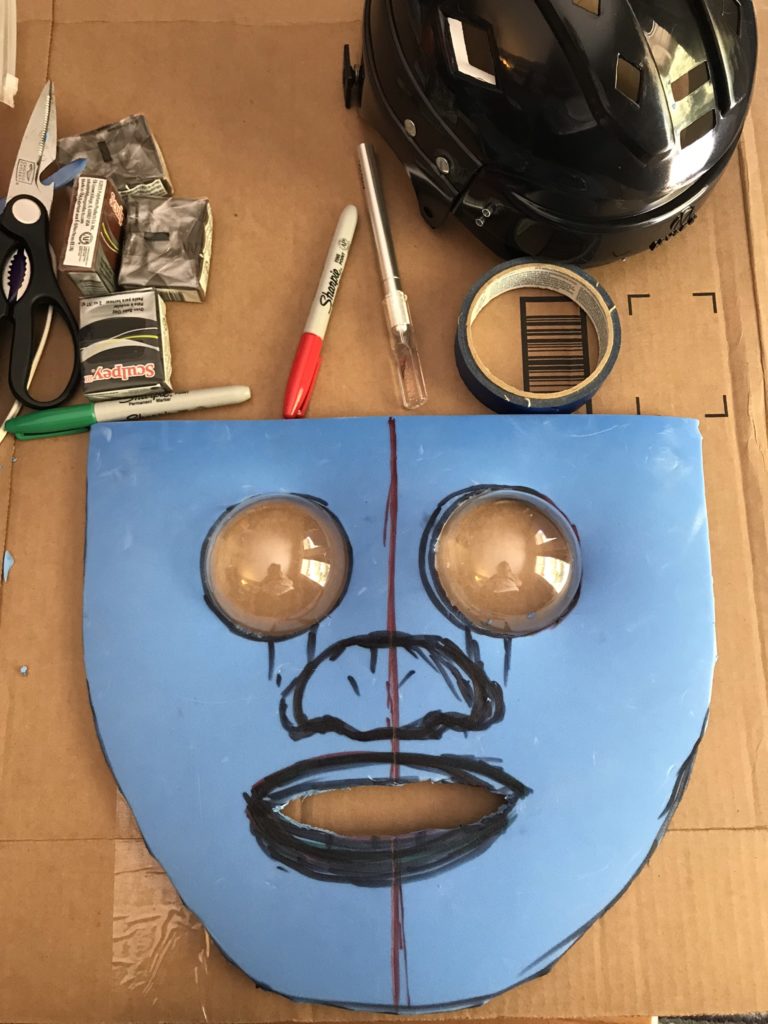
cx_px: 384
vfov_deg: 63.4
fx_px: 828
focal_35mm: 28
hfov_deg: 49.7
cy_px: 512
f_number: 1.8
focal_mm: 3.99
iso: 50
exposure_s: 1/15
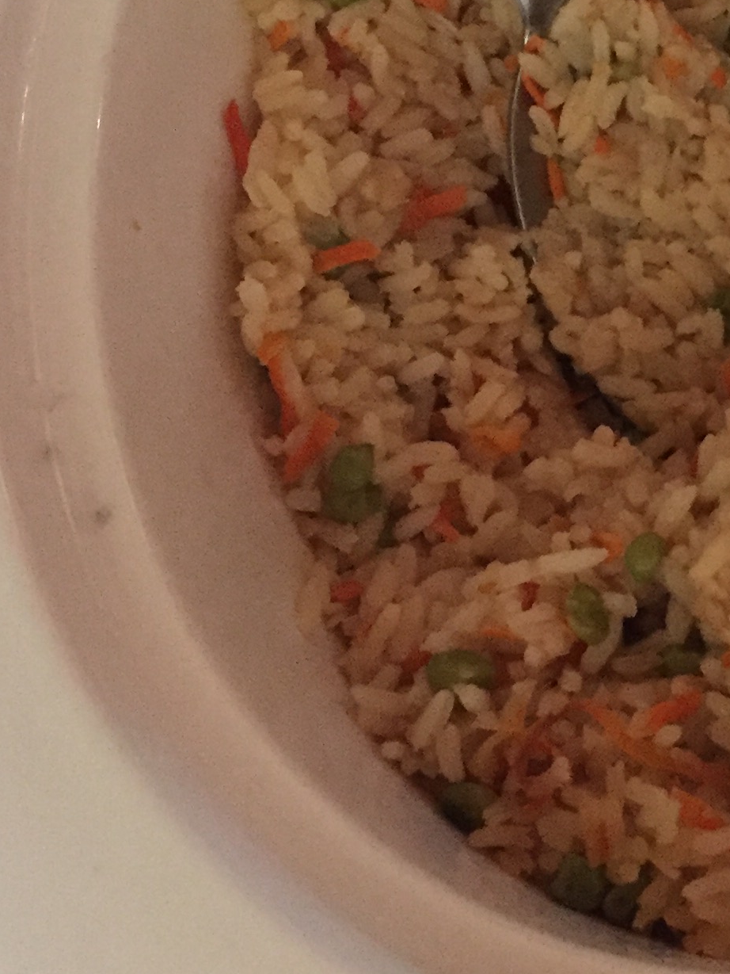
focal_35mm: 77
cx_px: 879
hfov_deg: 18.2
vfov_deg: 24.9
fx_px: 2165
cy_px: 207
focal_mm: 4.15
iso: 400
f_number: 2.2
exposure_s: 1/15
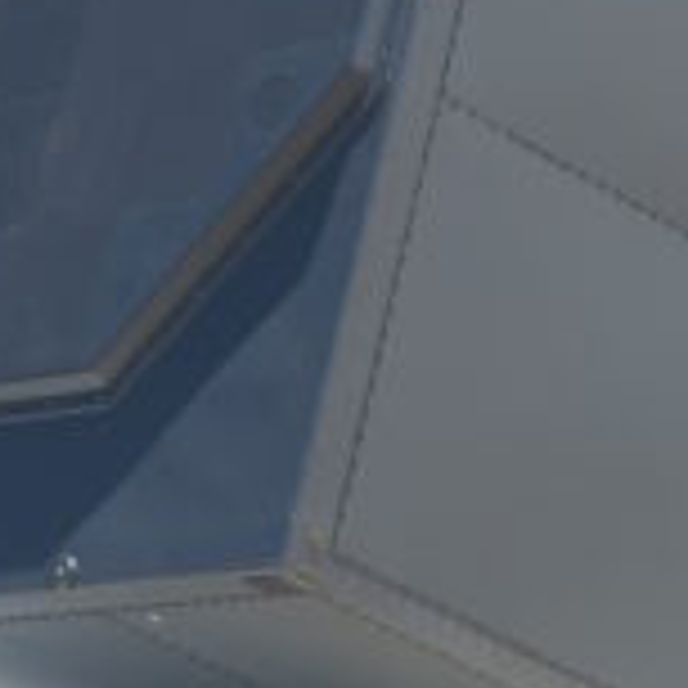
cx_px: 657
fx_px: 6004
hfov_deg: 6.5
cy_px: -463
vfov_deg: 6.4
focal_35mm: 267
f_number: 13
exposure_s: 1/640
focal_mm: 34
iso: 400
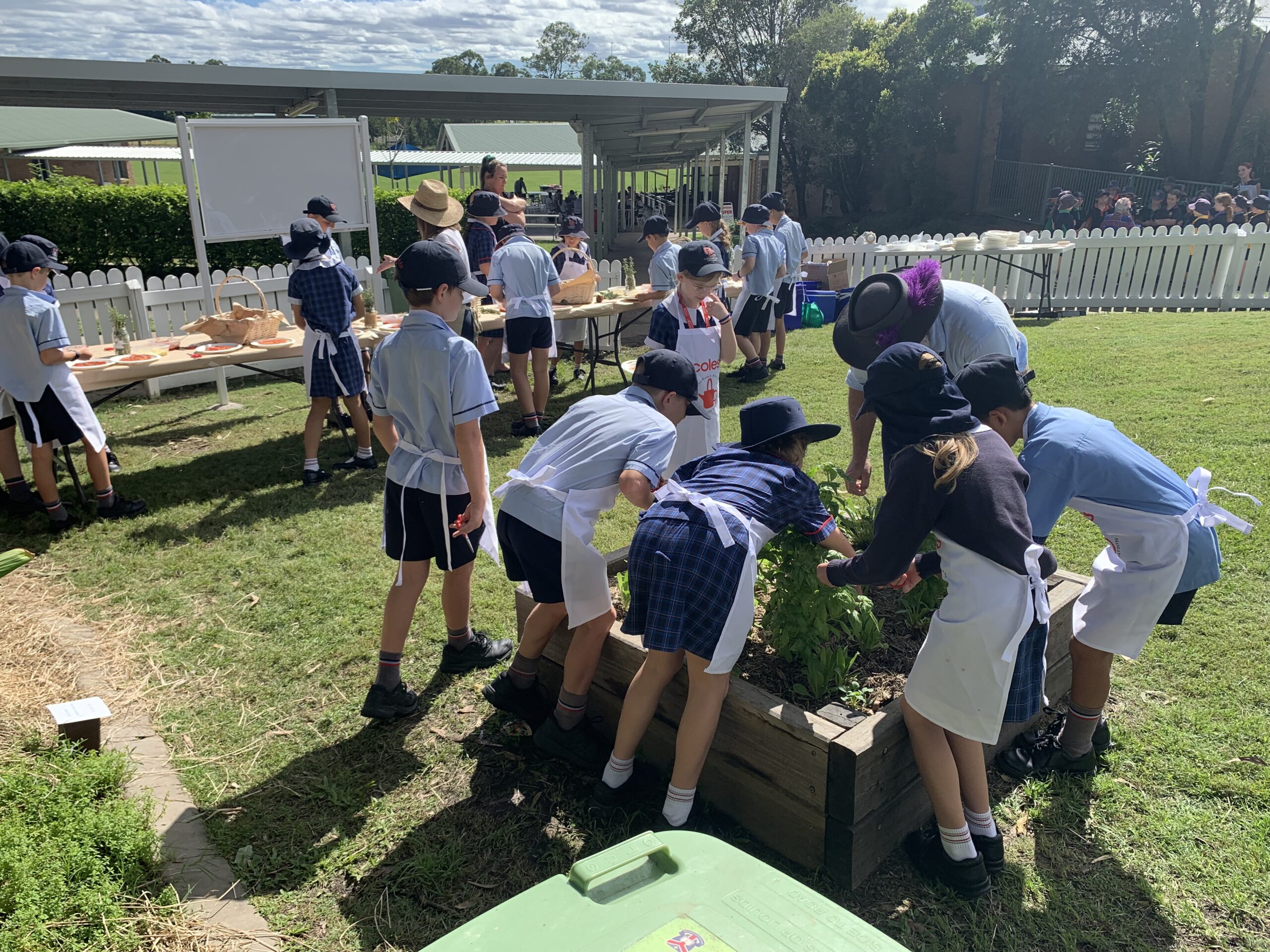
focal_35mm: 26
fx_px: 954
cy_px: 476
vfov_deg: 53.1
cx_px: 635
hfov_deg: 67.3
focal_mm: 4.25
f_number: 1.8
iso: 25
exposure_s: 1/1585
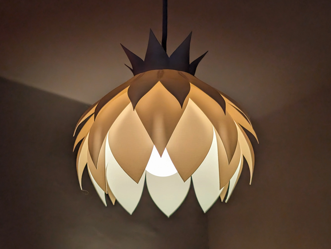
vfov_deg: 29.8
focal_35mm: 49
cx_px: 166
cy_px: 124
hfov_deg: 38.9
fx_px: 469
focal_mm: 6.9
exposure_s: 1/100
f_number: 1.68
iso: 124
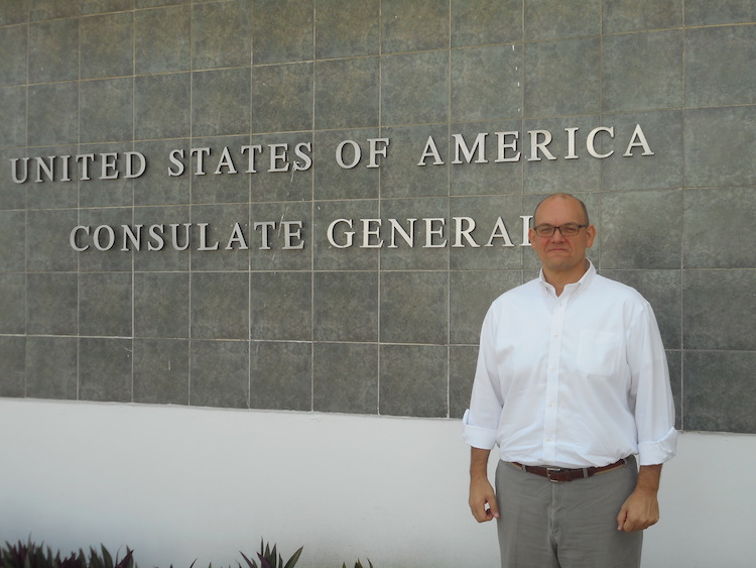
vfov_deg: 32.9
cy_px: 284
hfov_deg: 42.9
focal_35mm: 44
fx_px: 961
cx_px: 378
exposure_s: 1/200
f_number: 4.7
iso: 80
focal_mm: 7.9
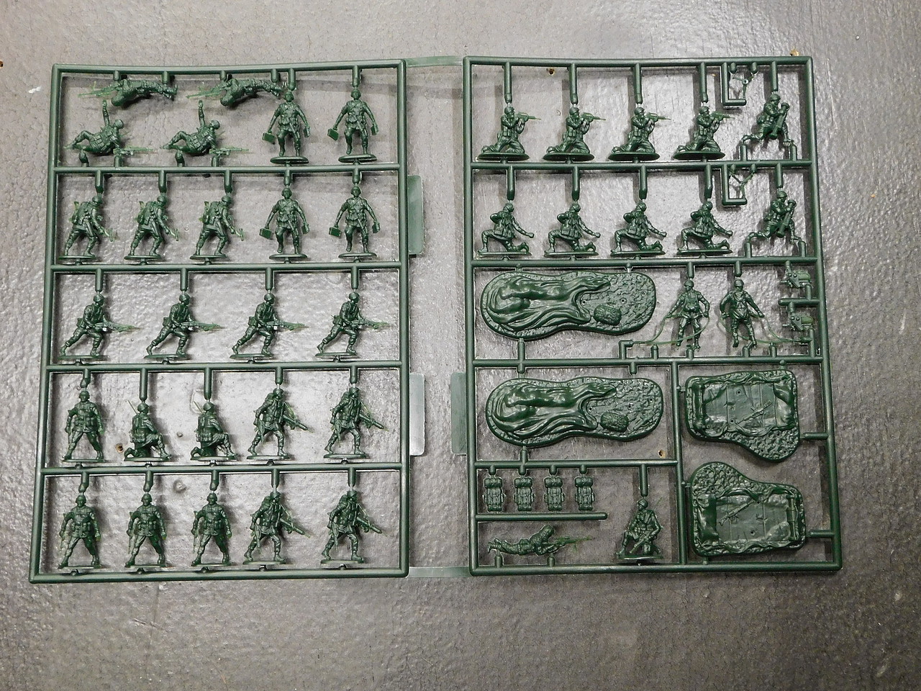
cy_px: 346
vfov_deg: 39.7
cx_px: 460
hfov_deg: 51.4
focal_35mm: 36
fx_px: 958
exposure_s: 1/20
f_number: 3.5
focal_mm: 6.3
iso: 400
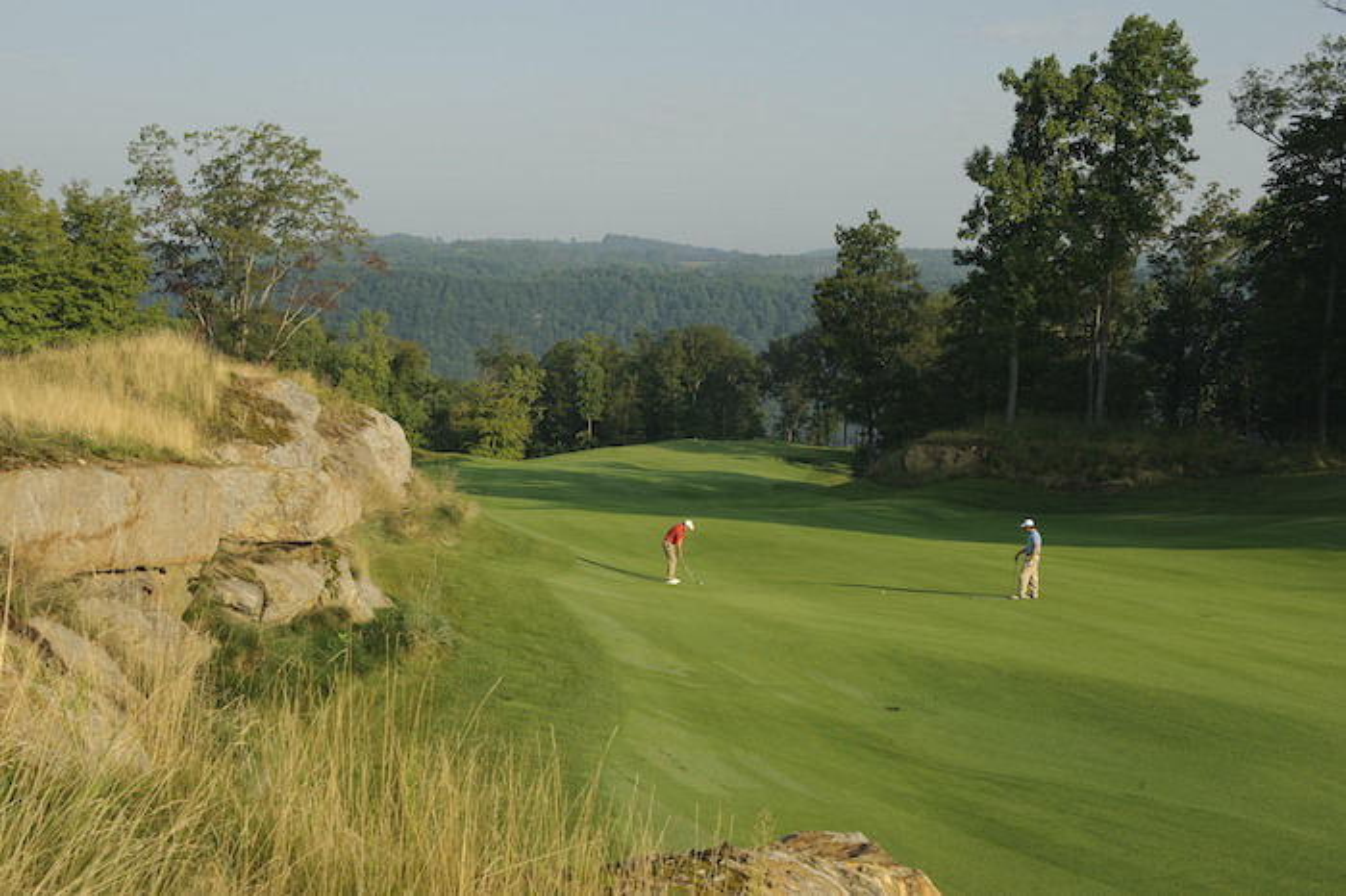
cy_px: 448
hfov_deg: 44.5
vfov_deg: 30.5
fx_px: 1644
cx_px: 673
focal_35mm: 44
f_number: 11
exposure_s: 1/160
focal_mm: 44
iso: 200
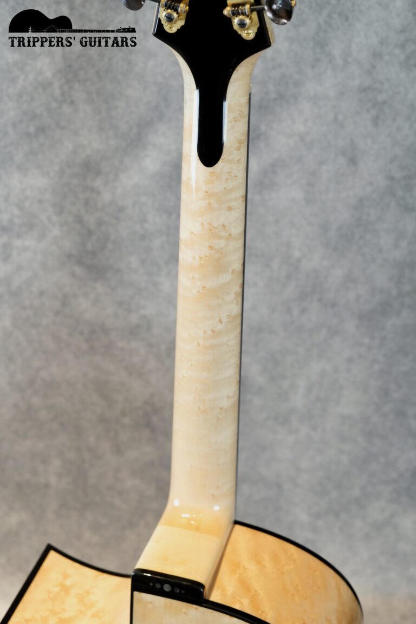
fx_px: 867
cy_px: 312
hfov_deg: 27.0
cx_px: 208
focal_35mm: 50
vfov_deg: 39.6
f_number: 6.3
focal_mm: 50
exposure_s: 1/15
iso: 2500
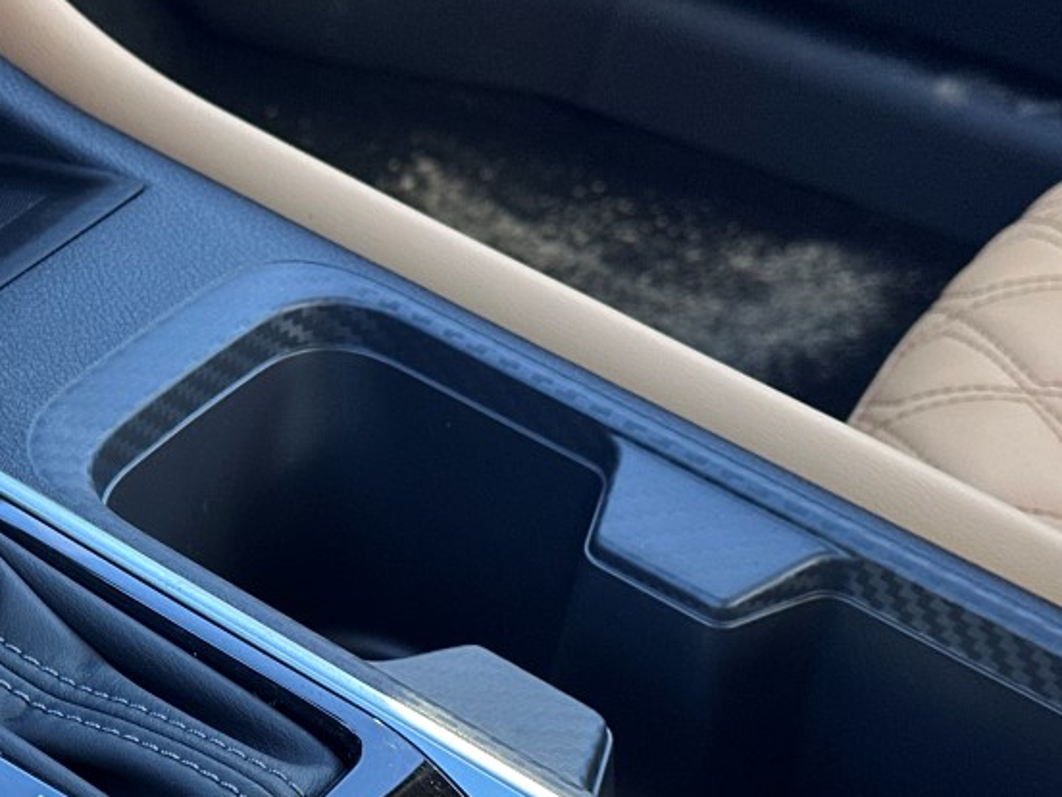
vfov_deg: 16.6
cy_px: 535
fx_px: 2730
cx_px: 112
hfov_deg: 21.5
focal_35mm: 89
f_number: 1.78
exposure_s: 1/69
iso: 80
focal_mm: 6.86
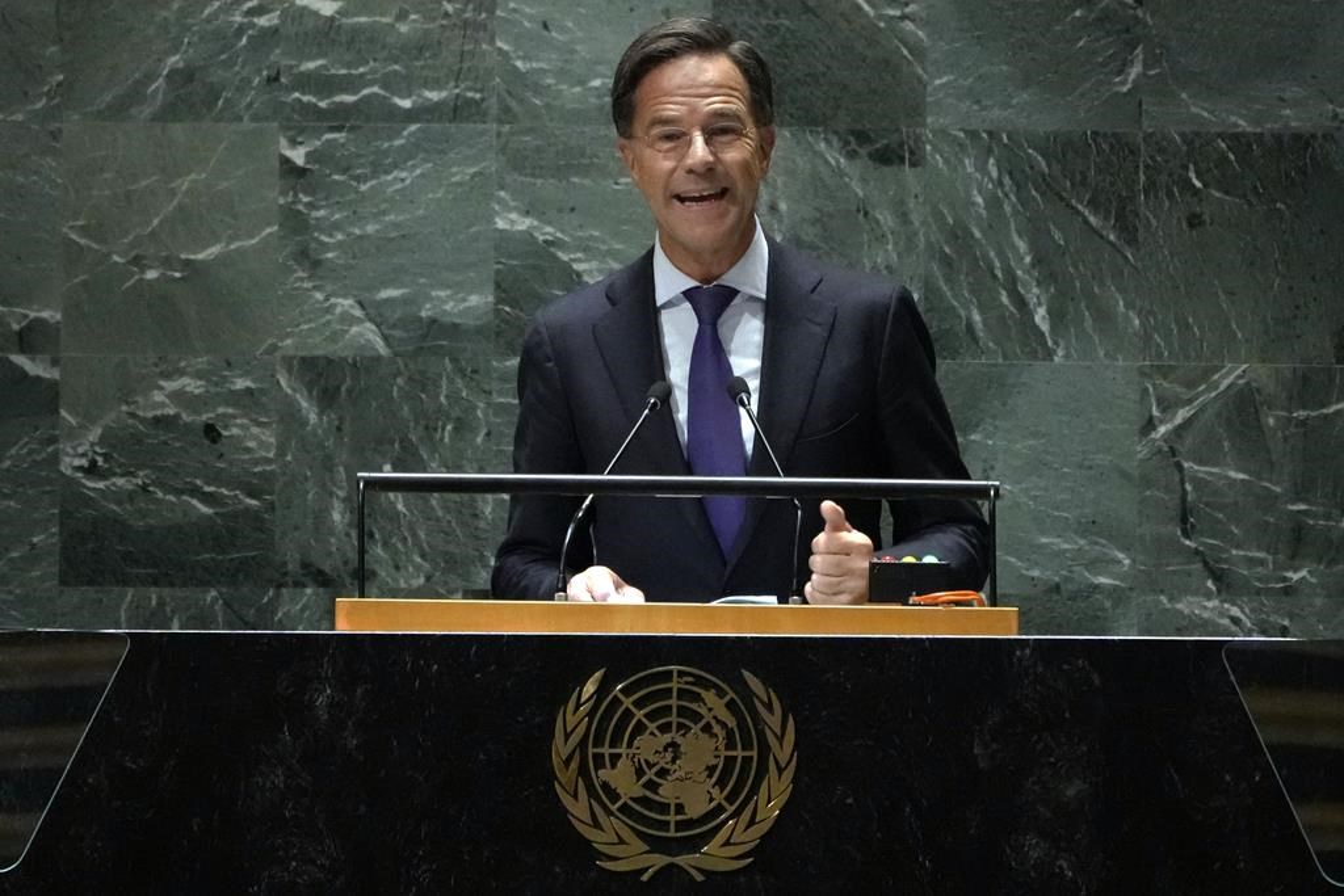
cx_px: 672
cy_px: 448
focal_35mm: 600
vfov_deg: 2.3
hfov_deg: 3.4
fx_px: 22402
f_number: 5.6
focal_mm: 400
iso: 6400
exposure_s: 1/250
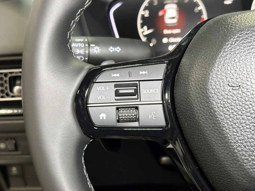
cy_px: 96
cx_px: 128
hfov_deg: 39.7
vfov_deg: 30.3
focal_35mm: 48
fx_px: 354
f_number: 1.78
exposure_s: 1/40
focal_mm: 6.86
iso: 400
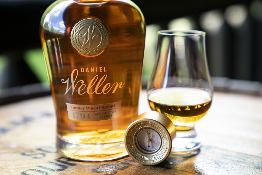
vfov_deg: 19.5
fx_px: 509
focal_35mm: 70
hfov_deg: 28.8
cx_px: 131
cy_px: 88
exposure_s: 1/400
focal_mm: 70
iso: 500
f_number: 2.8
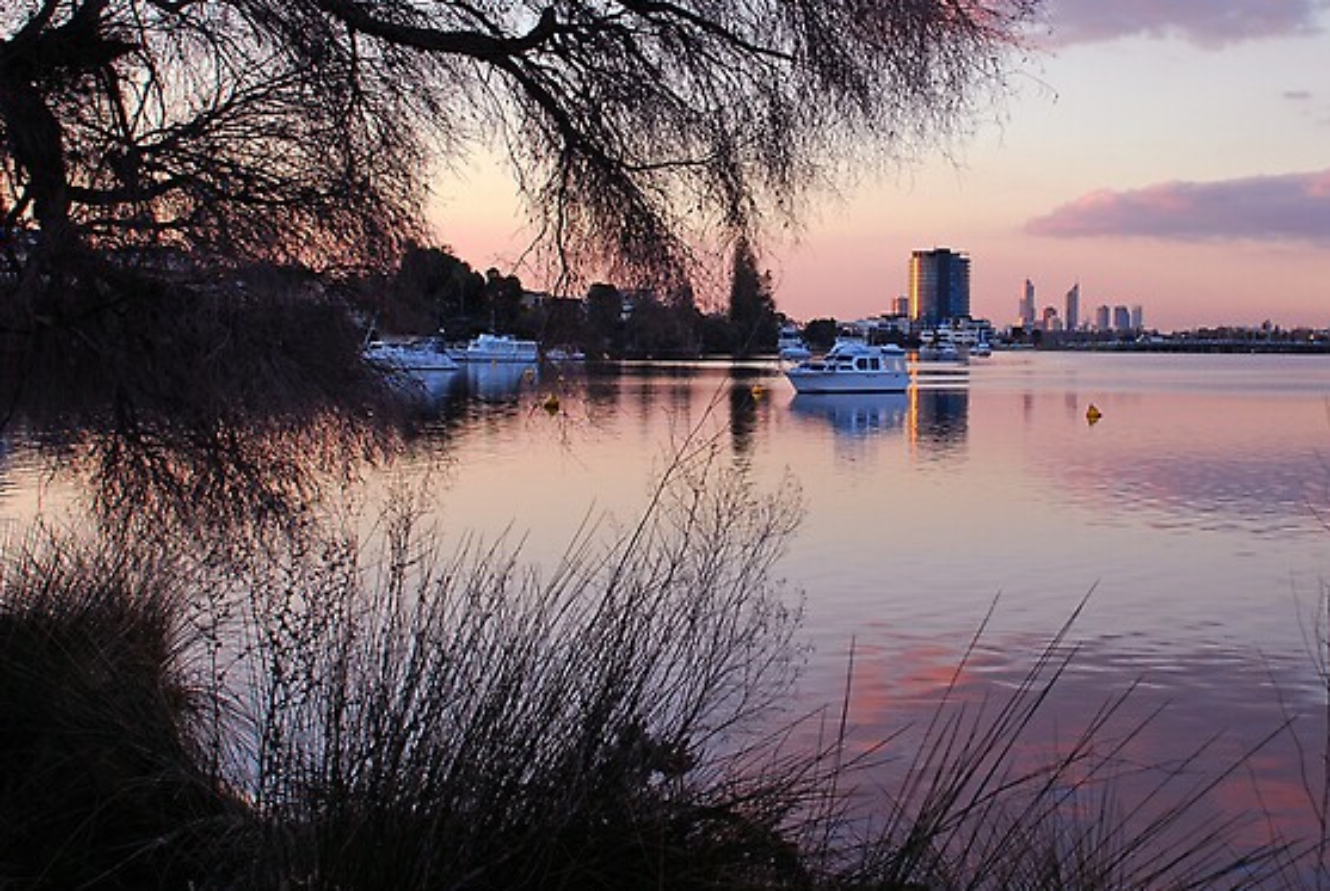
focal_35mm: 56
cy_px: 376
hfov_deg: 35.6
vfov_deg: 24.2
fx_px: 2072
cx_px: 740
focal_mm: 26
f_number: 6.7
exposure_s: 1/45
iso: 200
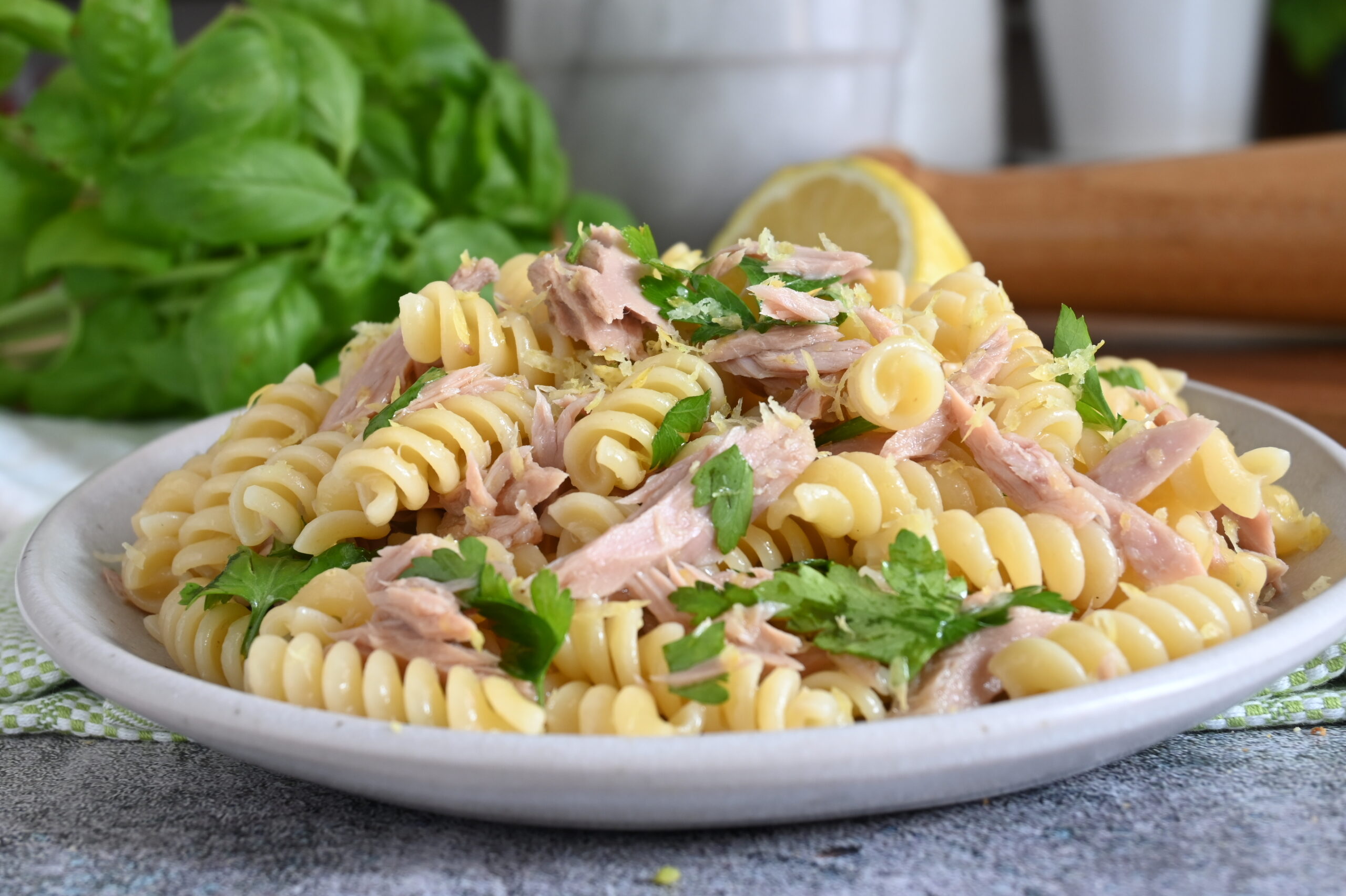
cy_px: 448
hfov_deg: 36.3
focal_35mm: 55
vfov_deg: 24.6
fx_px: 2055
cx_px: 673
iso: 200
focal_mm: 37
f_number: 7.1
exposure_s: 1/10
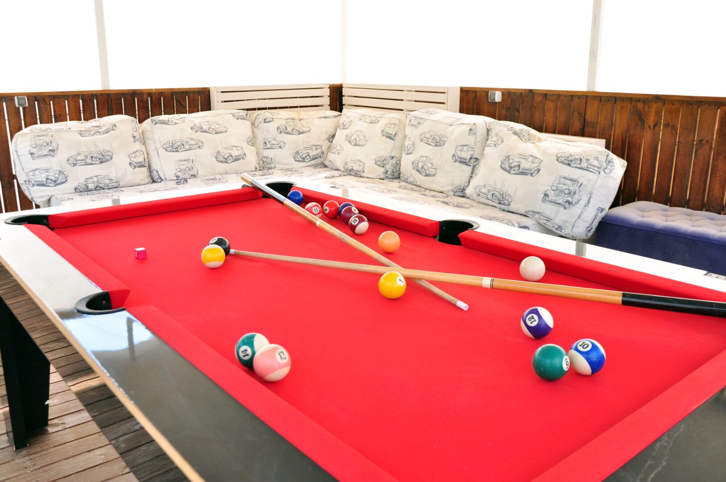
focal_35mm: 27
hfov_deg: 67.4
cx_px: 363
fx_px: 544
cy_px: 241
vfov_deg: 47.8
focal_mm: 18
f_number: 7.1
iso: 200
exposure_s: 1/200
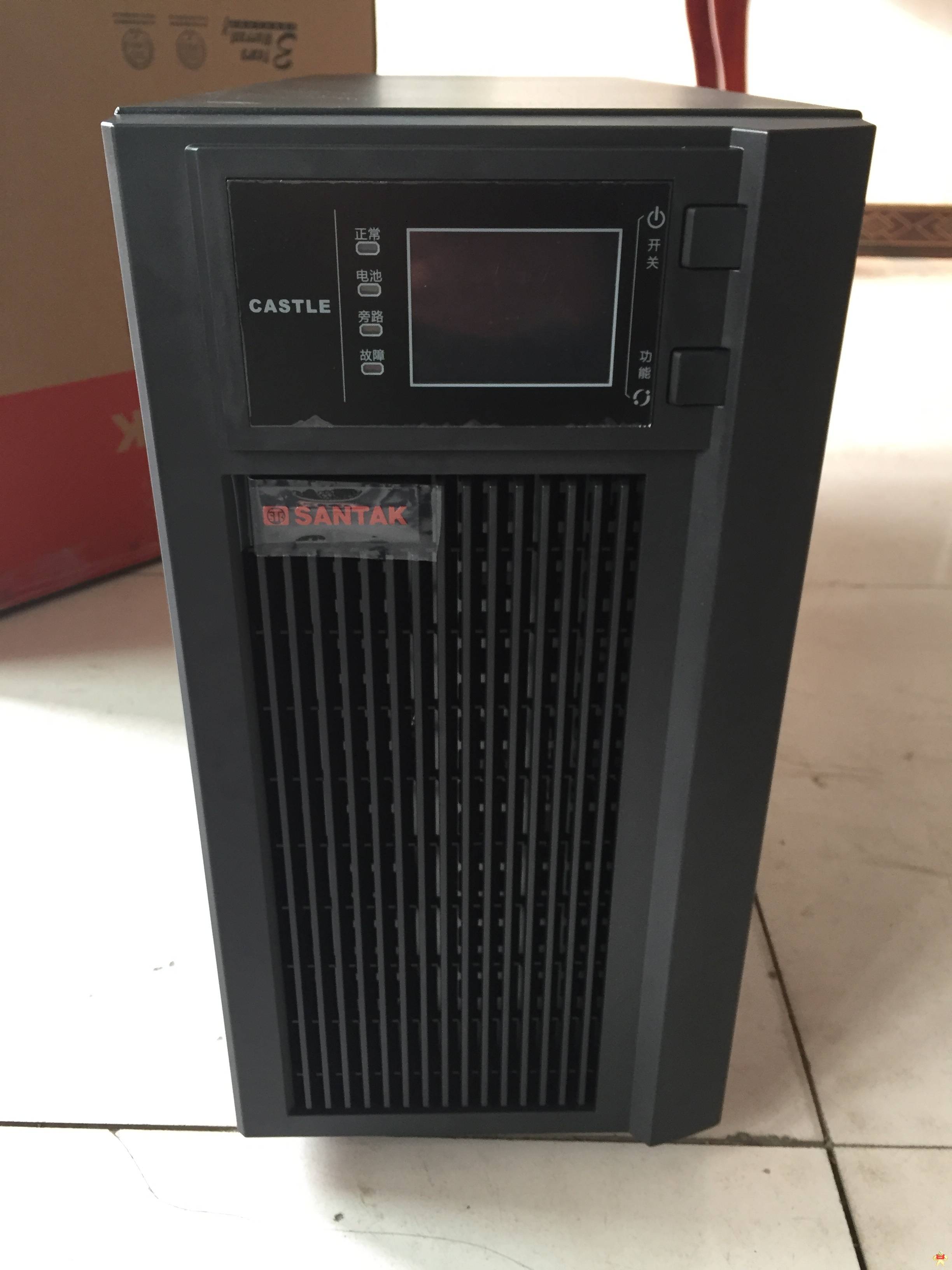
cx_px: 476
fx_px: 1063
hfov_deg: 48.2
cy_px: 635
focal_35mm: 29
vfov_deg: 61.7
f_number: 2.2
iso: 160
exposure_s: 1/33
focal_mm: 4.15
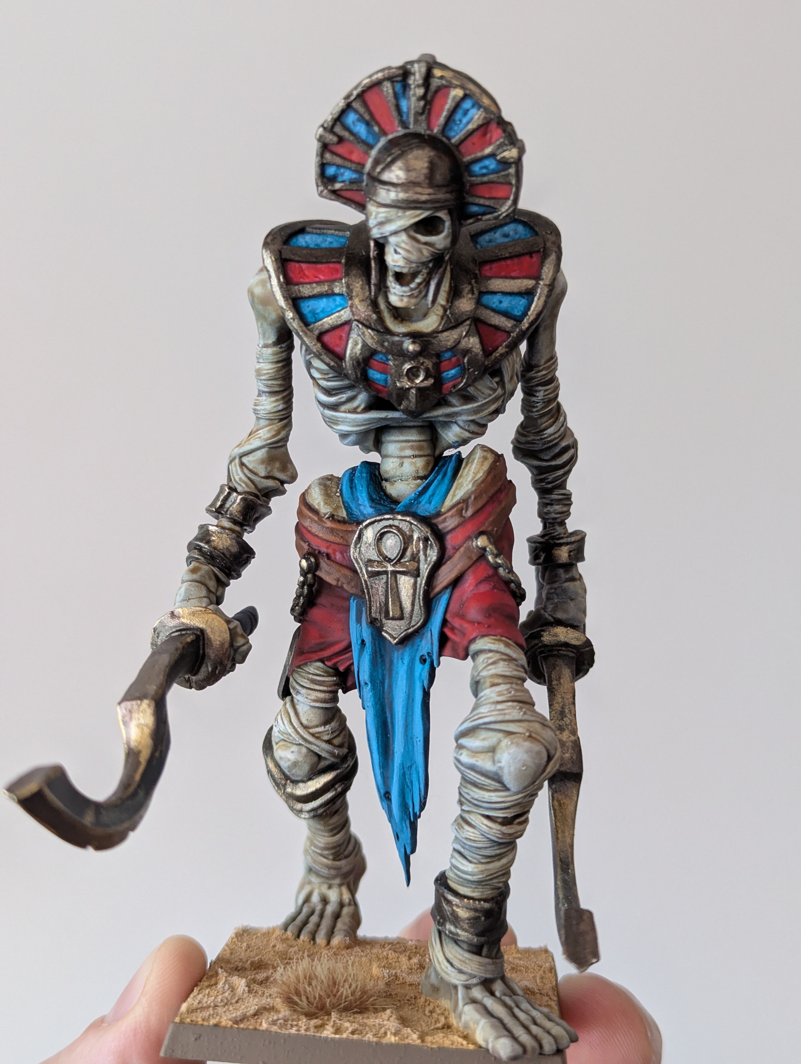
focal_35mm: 48
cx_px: 400
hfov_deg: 30.3
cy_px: 532
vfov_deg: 39.6
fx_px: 1477
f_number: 1.85
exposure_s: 1/116
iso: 217
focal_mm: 6.81
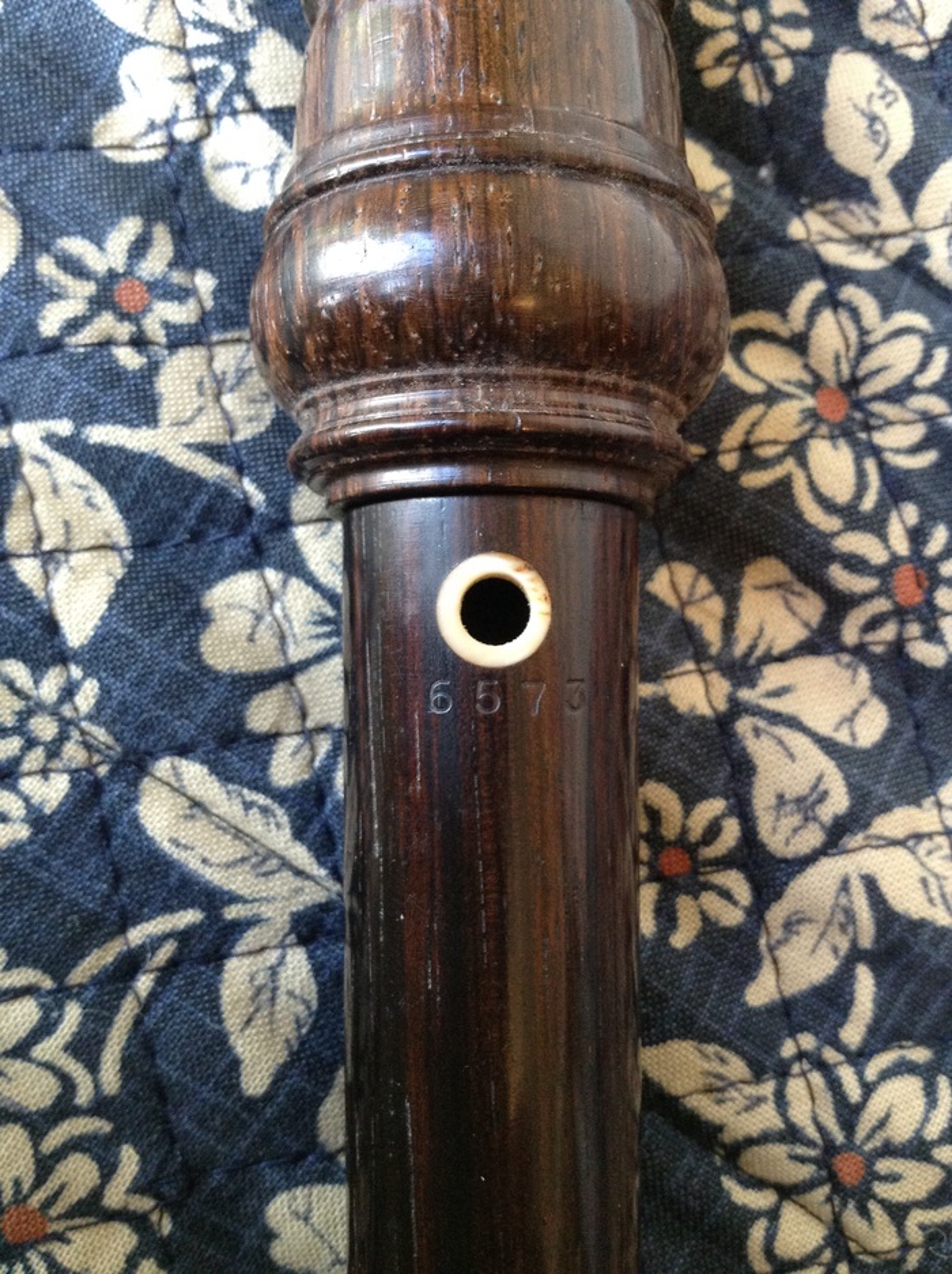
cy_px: 637
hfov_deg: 42.8
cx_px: 476
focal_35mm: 33
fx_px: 1213
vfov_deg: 55.4
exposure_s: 1/24
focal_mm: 3.3
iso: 160
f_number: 2.4
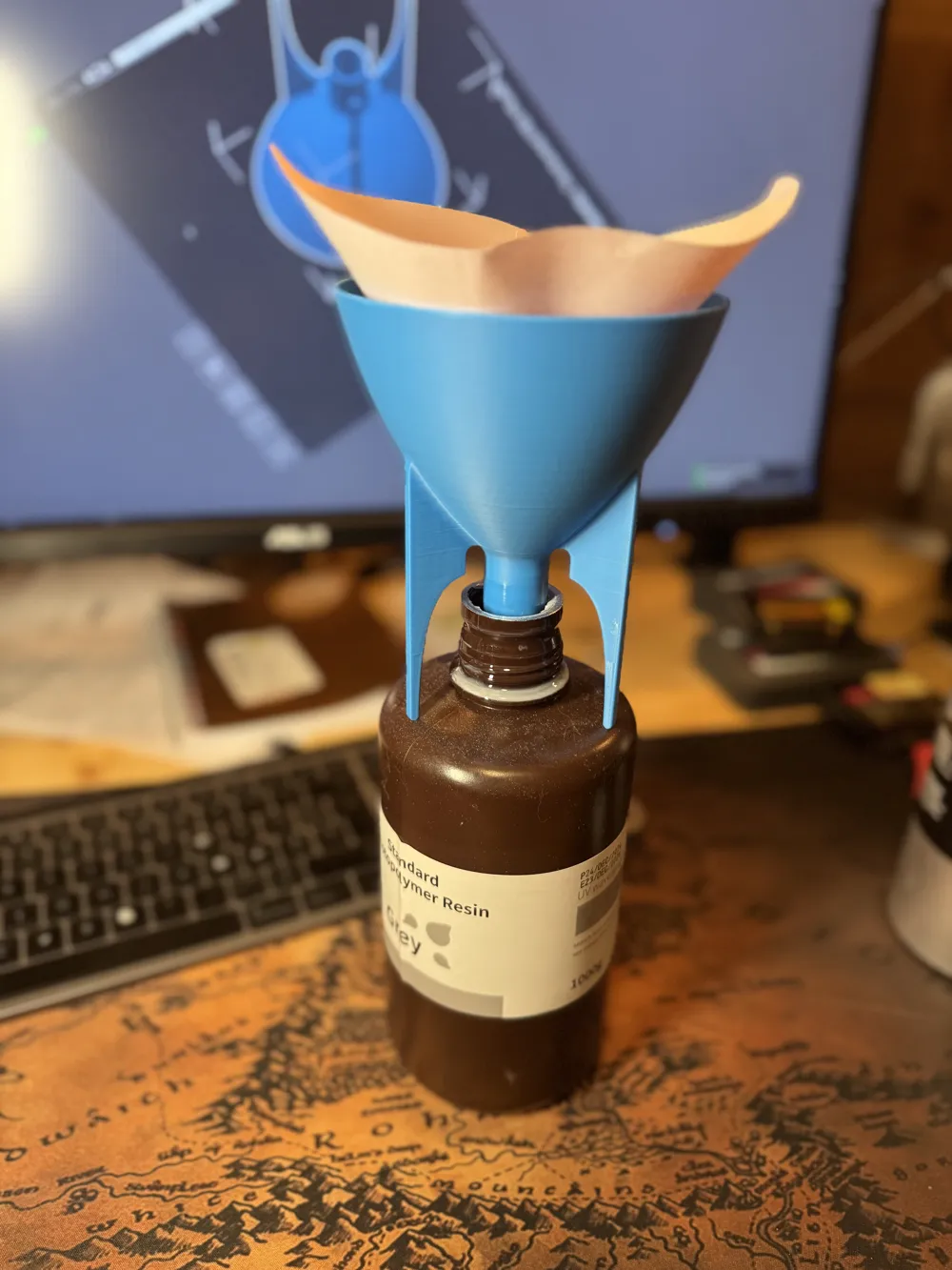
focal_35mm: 24
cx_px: 476
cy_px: 635
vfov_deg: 71.6
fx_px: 880
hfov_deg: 56.8
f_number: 1.78
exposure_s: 1/54
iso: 400
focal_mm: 6.76
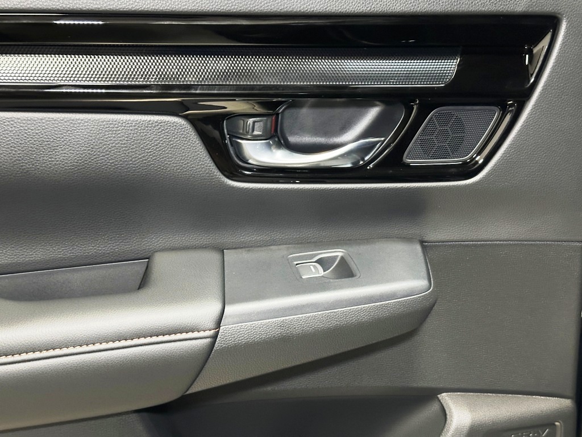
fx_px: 807
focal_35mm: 48
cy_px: 218
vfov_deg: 30.3
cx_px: 291
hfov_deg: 39.7
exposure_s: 1/30
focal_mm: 6.86
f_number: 1.78
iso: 640
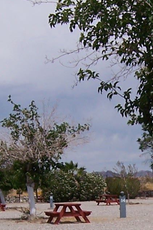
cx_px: 162
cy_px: 245
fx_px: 797
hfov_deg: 10.8
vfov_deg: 16.0
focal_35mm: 125
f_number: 5.6
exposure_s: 1/1000
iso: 80
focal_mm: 5.5
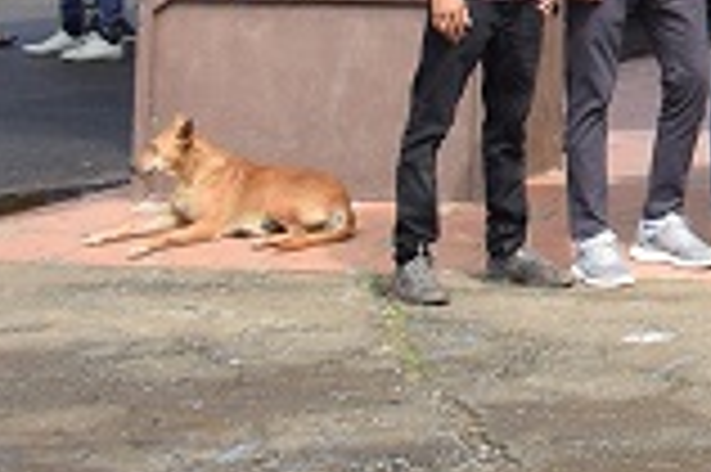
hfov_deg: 10.4
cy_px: -701
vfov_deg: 7.4
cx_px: 1719
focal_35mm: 171
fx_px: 3374
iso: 100
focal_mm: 18
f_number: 3.5
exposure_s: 1/400
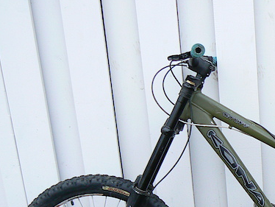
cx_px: 257
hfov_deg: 24.5
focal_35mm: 77
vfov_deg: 18.7
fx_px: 612
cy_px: 200
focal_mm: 6
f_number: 2.8
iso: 100
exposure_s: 1/30
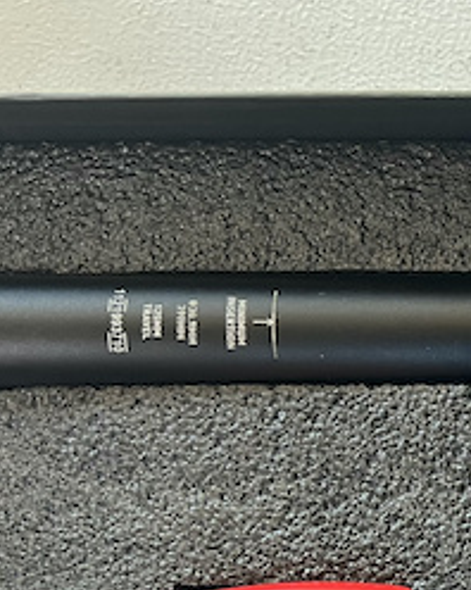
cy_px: 559
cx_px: 699
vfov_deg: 22.6
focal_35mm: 82
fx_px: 1431
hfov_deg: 17.0
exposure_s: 1/60
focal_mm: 5.7
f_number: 1.5
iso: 160
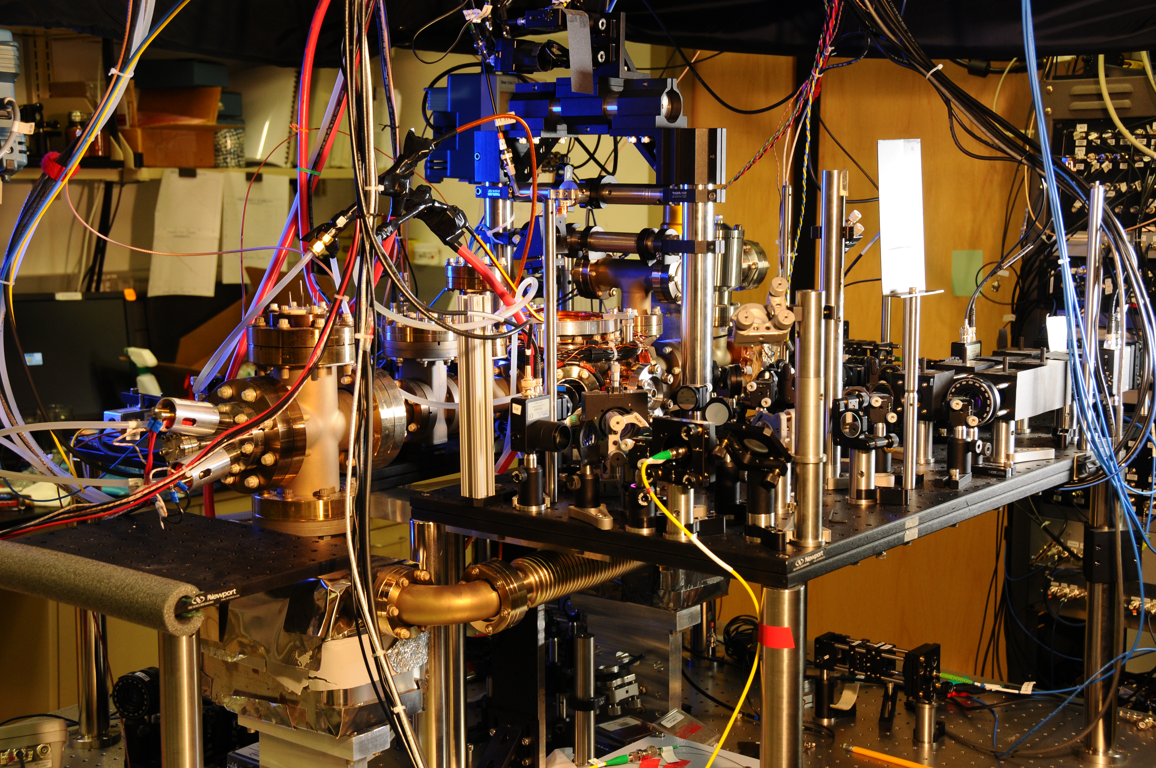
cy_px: 384
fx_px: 1636
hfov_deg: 38.9
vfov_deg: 26.4
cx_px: 578
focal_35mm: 51
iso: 400
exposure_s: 1/20
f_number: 7.1
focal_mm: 34
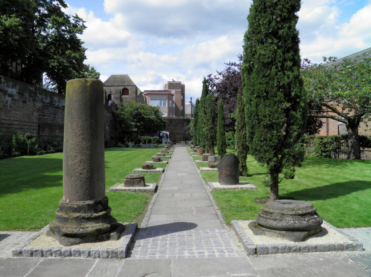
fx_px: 321
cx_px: 186
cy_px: 138
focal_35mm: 30
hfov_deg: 60.0
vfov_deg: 46.7
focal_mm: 5.5
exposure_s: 1/250
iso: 50
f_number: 5.9
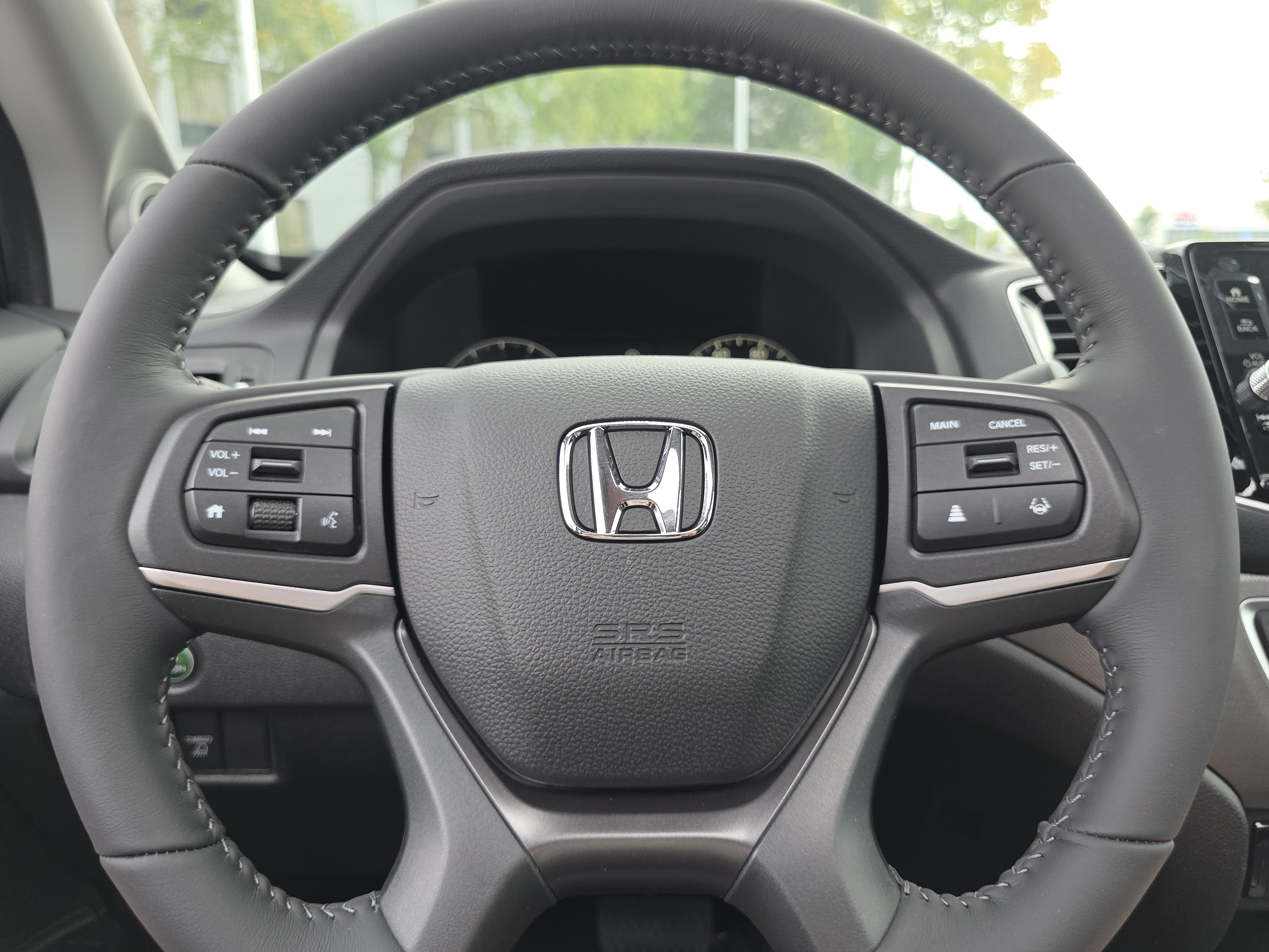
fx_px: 843
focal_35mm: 23
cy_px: 476
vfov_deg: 58.9
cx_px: 634
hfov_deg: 73.9
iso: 40
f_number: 1.7
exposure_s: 1/180
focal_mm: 6.3
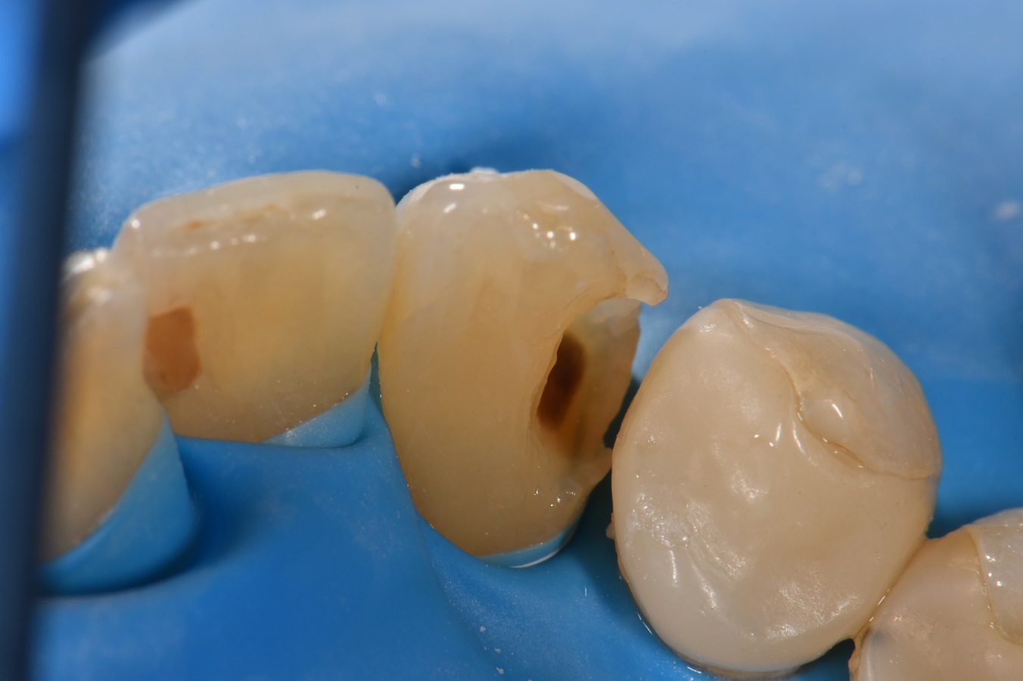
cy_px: 340
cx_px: 512
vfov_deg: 8.7
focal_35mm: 157
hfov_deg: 13.1
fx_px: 4459
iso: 200
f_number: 32
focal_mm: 105
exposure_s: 1/160
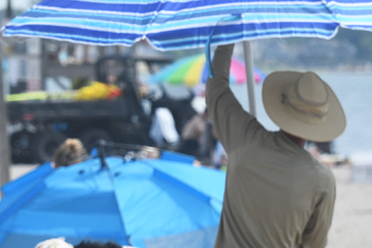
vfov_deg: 2.3
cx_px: -32
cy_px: 291
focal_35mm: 587
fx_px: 6067
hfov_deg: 3.5
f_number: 8
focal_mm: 155
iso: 200
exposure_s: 1/500
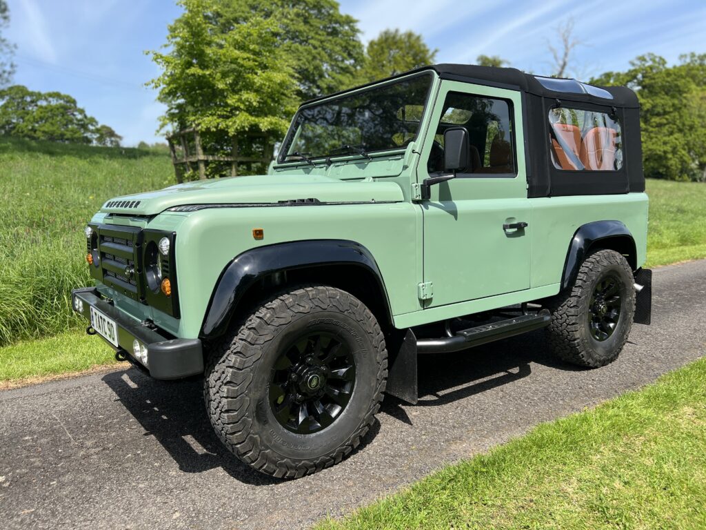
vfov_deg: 53.1
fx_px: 530
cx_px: 353
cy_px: 265
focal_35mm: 26
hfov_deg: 67.3
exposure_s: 1/2252
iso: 50
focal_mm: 5.7
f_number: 1.5
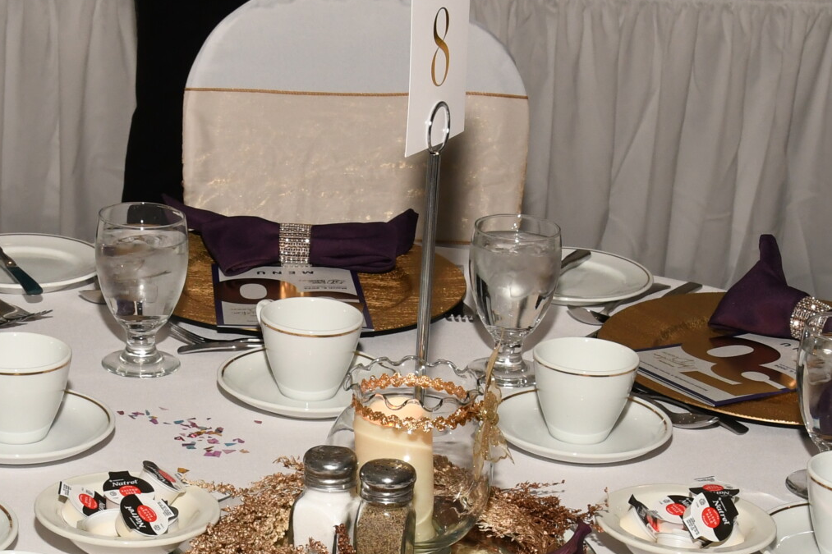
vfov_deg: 14.5
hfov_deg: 22.4
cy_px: 688
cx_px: 396
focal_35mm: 91
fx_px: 2103
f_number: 10
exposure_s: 1/125
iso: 800
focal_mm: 24
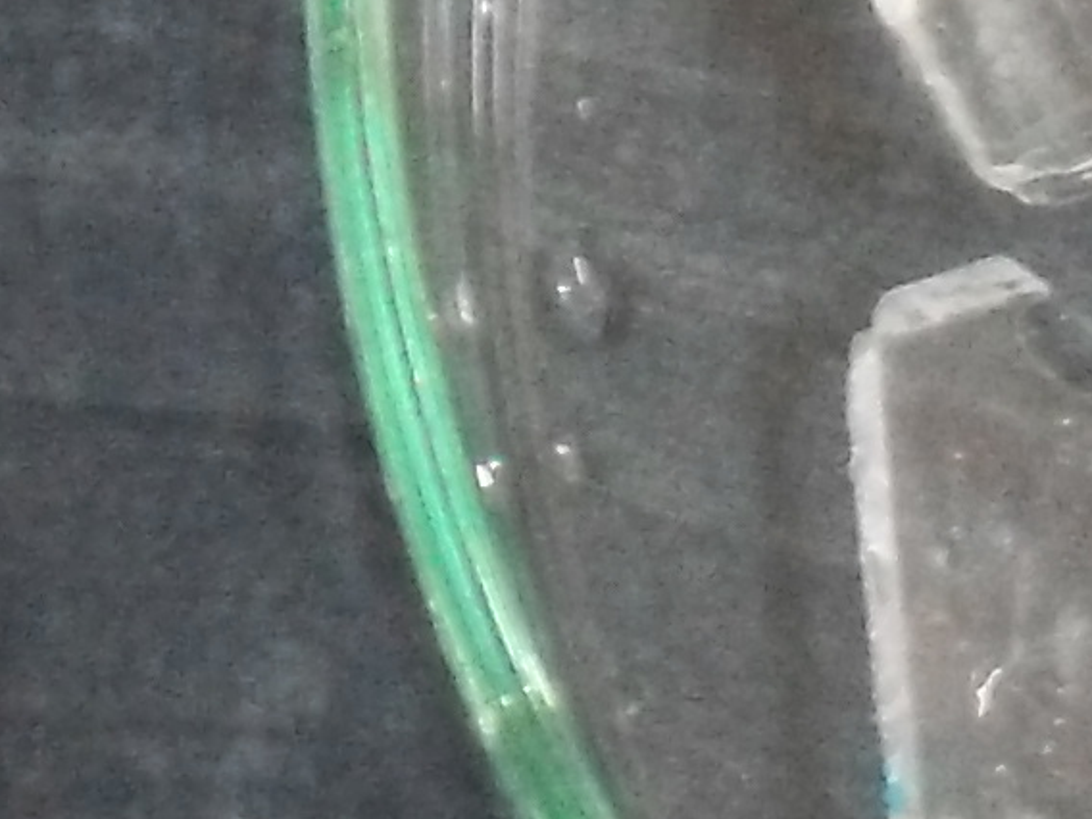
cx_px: 2576
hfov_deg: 3.0
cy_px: -298
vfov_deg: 2.3
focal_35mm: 655
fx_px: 20663
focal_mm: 18.9
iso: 400
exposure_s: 1/20
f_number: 5.2
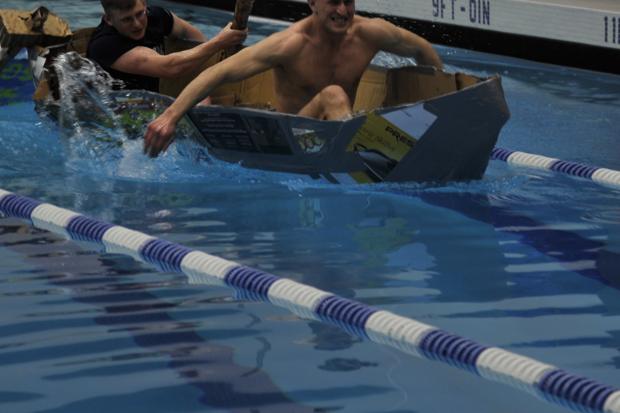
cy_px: 55
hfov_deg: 9.6
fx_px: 3683
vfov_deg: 6.4
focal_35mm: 214
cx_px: 309
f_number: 4
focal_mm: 120
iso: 500
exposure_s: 1/80
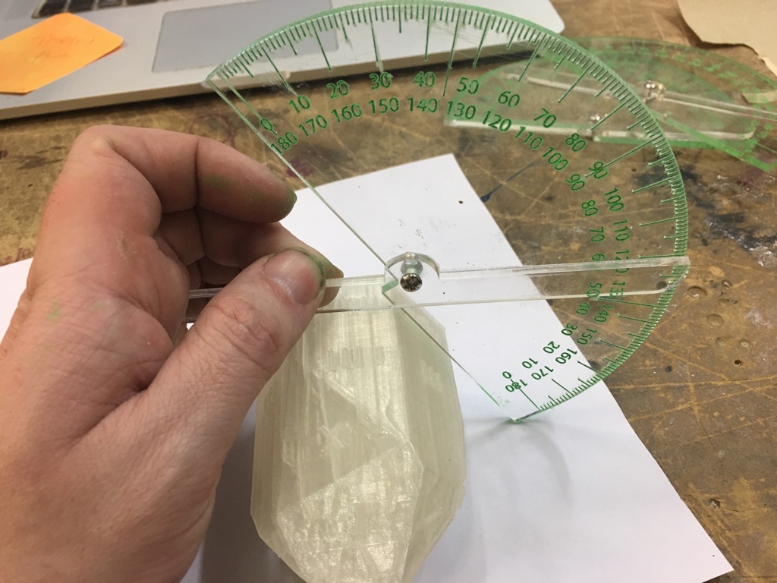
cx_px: 388
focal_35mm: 29
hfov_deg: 61.7
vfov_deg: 48.2
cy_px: 292
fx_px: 651
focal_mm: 4.15
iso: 125
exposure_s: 1/33
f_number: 2.2
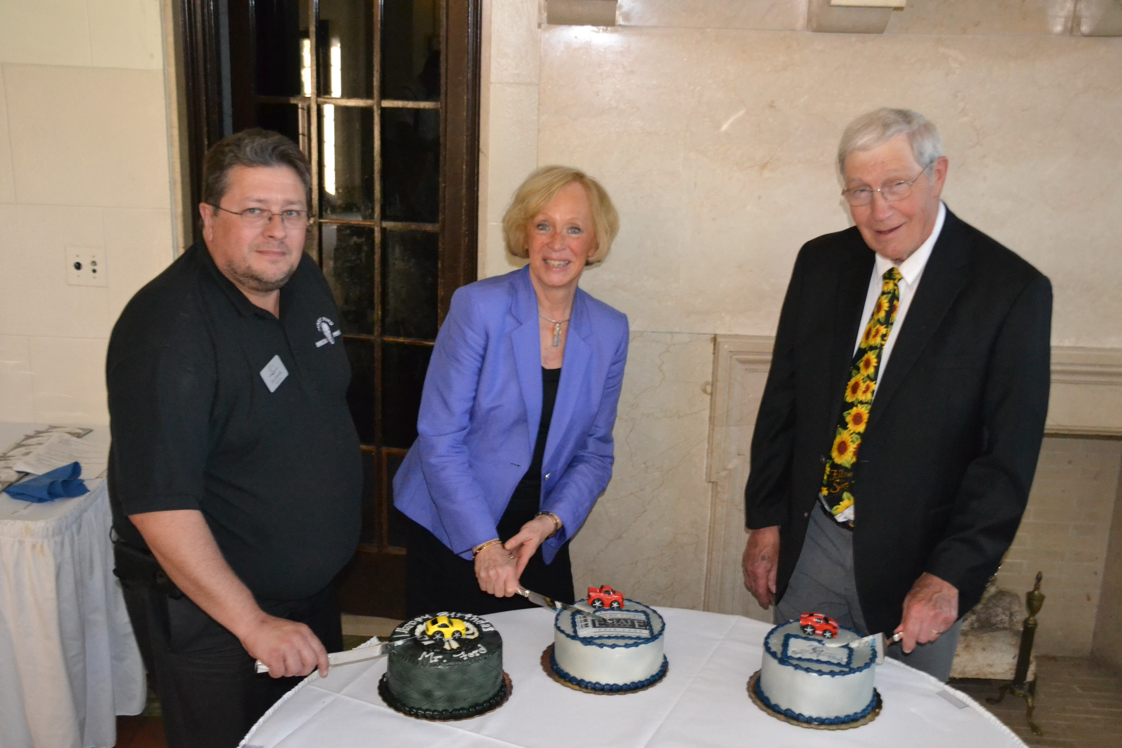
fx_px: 1215
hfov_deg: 49.6
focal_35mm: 39
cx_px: 561
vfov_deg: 34.2
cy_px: 374
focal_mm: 26
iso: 3200
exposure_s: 1/60
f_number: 4
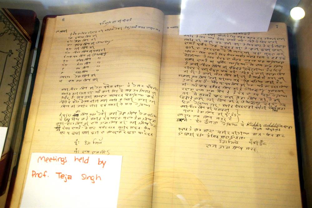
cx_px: 156
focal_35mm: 39
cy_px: 104
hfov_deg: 49.6
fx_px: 338
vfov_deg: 34.2
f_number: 4
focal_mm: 26
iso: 800
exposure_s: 1/60
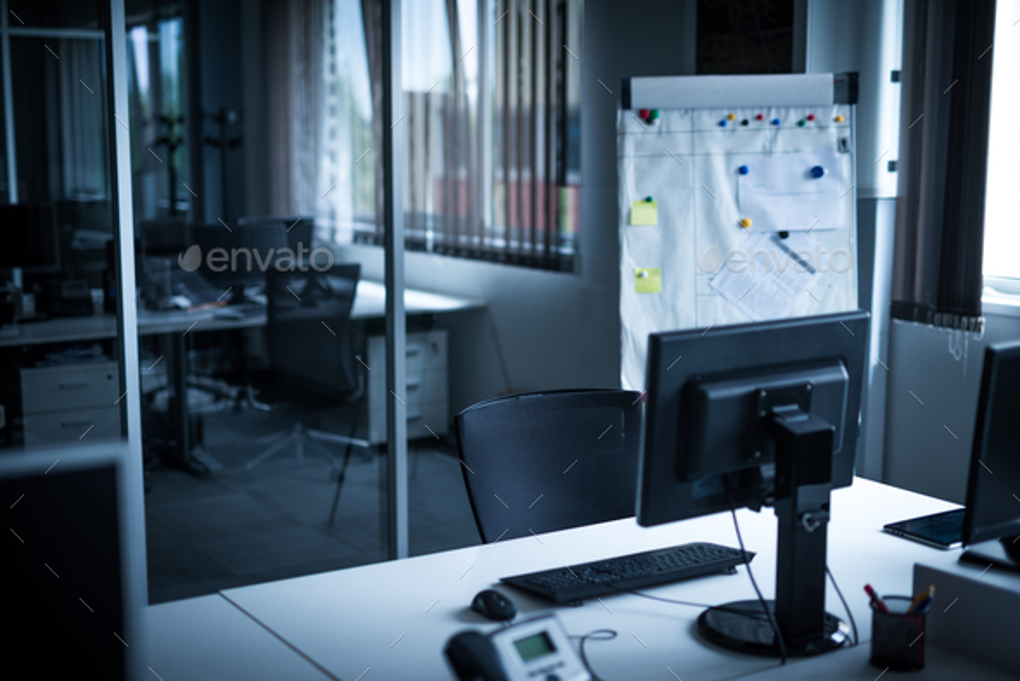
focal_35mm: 50
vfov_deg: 27.0
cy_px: 340
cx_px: 510
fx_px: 1417
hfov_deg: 39.6
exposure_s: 1/800
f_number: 1.8
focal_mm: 50
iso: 200
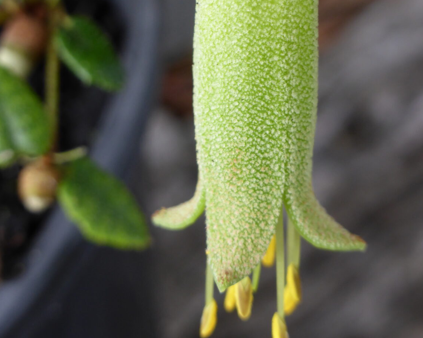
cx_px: 213
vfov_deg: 21.7
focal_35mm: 70
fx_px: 876
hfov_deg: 27.1
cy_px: 87
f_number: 4.4
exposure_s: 1/60
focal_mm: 9
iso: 160
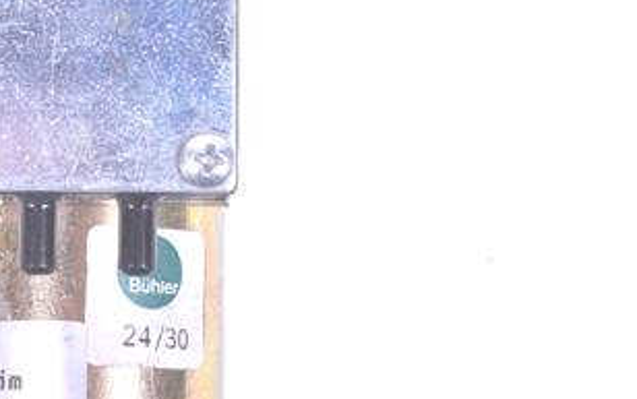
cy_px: 265
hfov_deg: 17.3
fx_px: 2067
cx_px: 89
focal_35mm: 119
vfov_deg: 11.0
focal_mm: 40
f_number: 11
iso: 200
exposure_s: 1/200
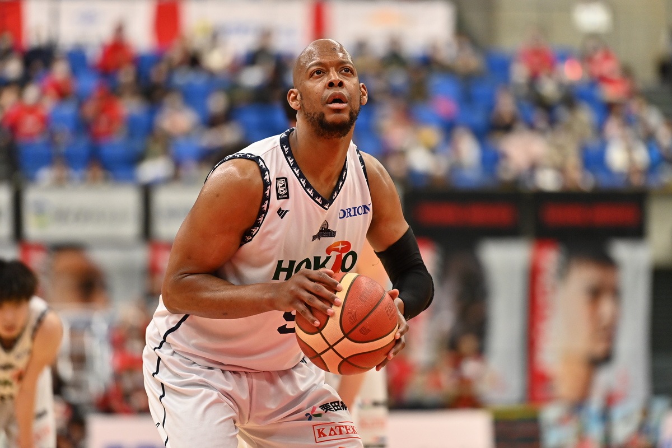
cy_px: 224
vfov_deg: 6.9
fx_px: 3733
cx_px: 336
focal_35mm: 200
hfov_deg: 10.3
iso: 2000
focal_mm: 200
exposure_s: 1/1000
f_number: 3.2
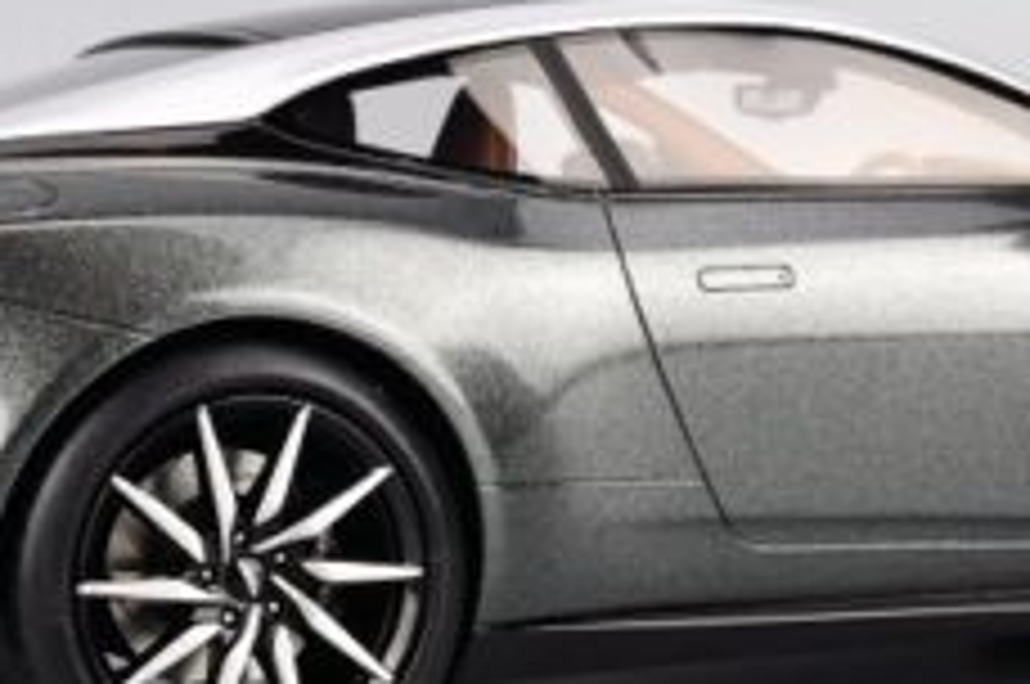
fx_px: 3600
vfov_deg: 10.8
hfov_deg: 16.3
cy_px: 378
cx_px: 652
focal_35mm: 126
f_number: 18
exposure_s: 1/8
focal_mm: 32
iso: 100
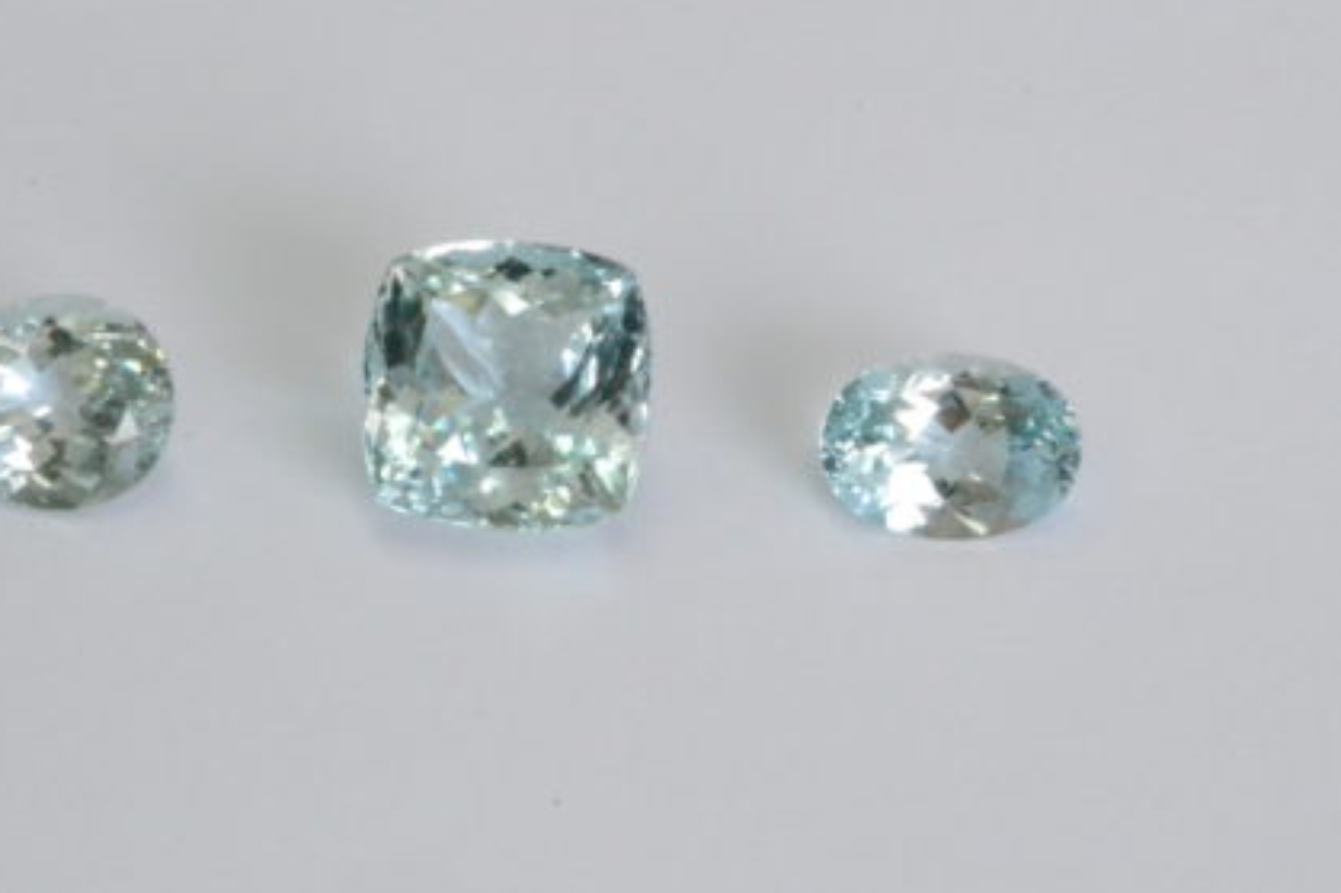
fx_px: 4803
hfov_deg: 15.9
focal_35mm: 129
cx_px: 557
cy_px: 349
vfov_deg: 10.6
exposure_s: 1/60
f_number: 32
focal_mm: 60
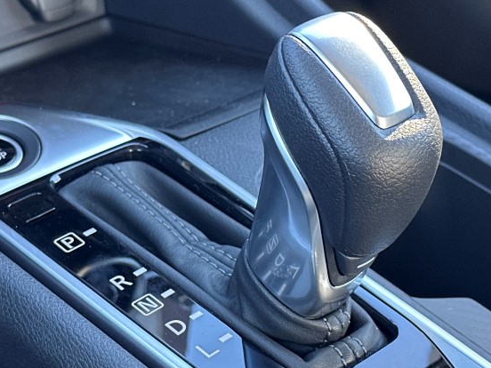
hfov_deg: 22.0
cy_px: 186
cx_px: 222
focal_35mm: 89
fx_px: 1262
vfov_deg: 16.6
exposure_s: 1/60
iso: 125
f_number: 1.78
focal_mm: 6.86
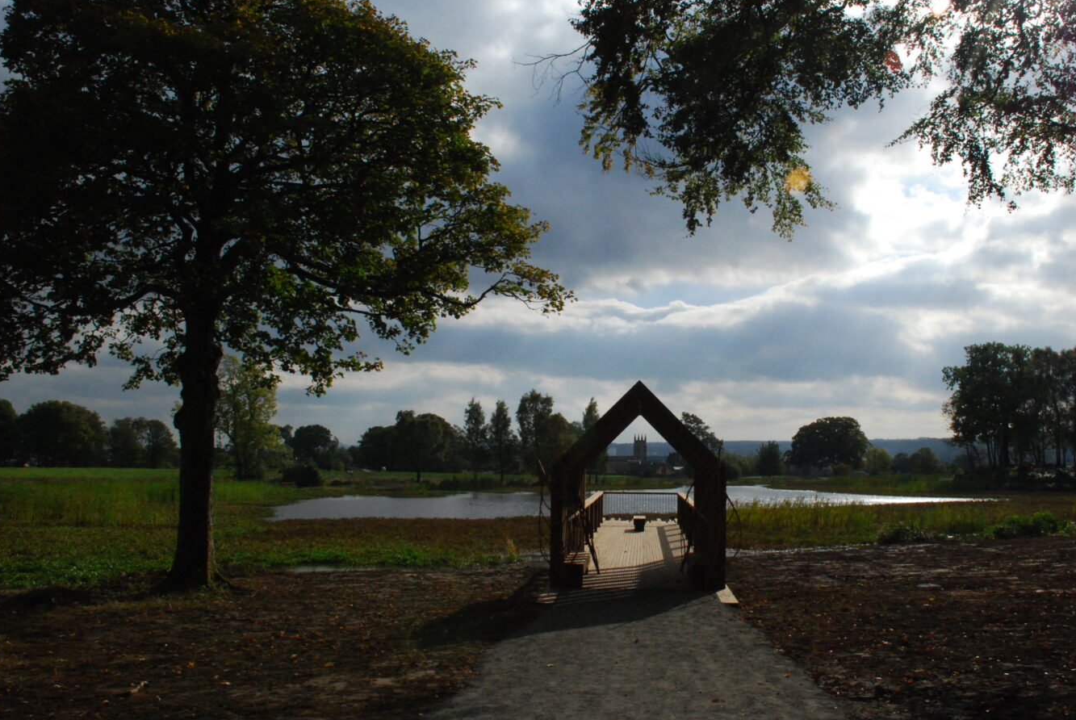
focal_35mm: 36
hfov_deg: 52.8
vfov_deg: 37.0
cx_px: 637
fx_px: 1077
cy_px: 364
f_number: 13
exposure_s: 1/1250
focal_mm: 20
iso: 1000
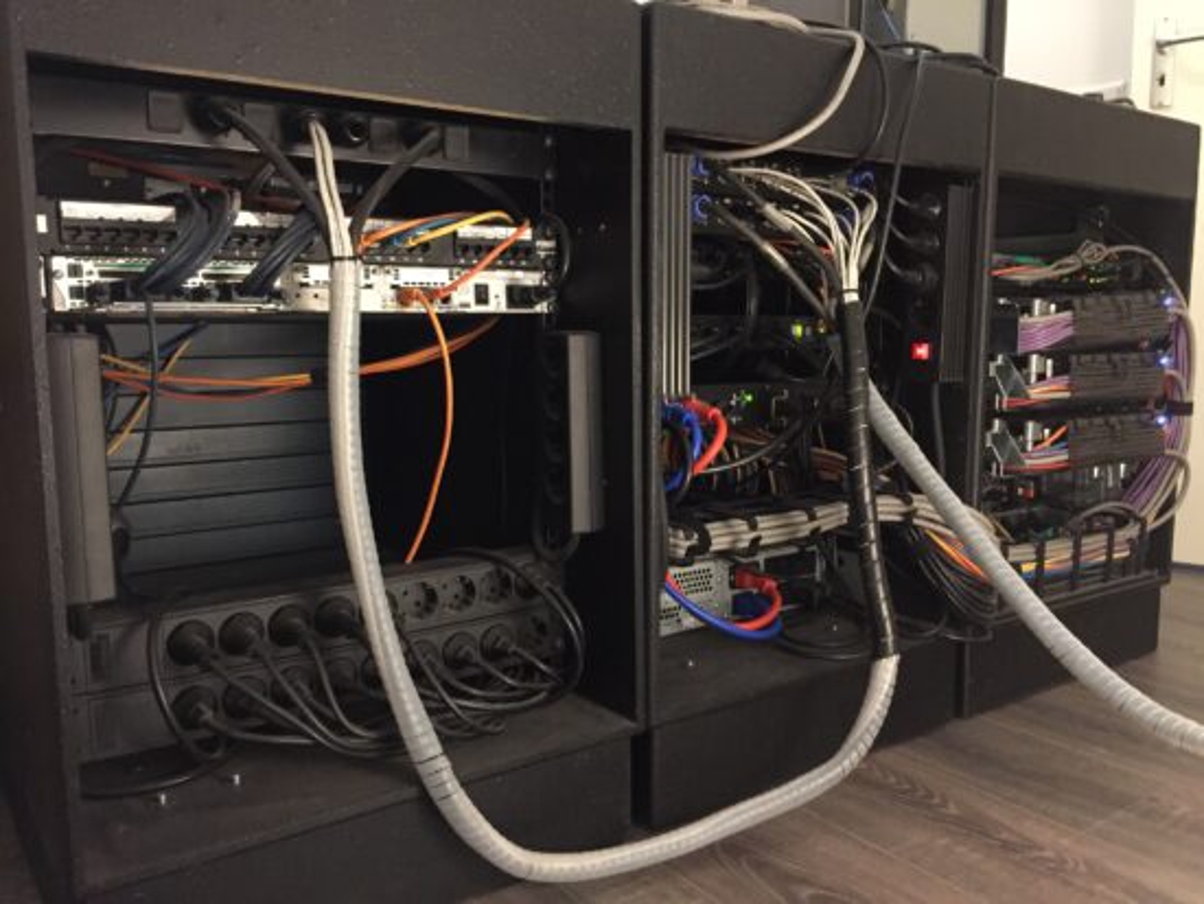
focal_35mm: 29
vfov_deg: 48.3
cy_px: 452
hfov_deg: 61.6
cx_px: 602
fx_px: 1009
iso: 320
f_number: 2.2
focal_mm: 4.15
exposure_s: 1/17
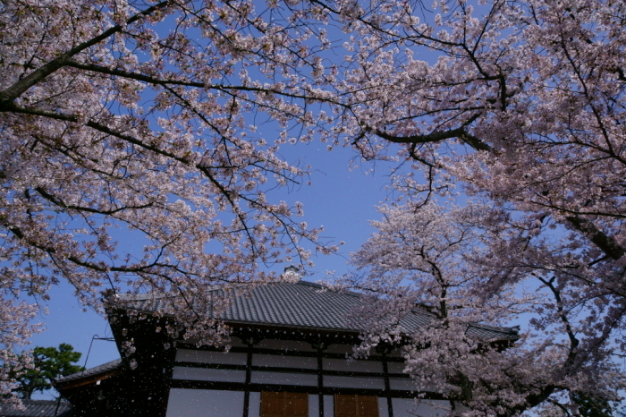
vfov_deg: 53.1
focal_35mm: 24
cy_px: 208
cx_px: 313
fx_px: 417
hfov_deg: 73.8
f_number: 11
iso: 640
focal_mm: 16
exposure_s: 1/400
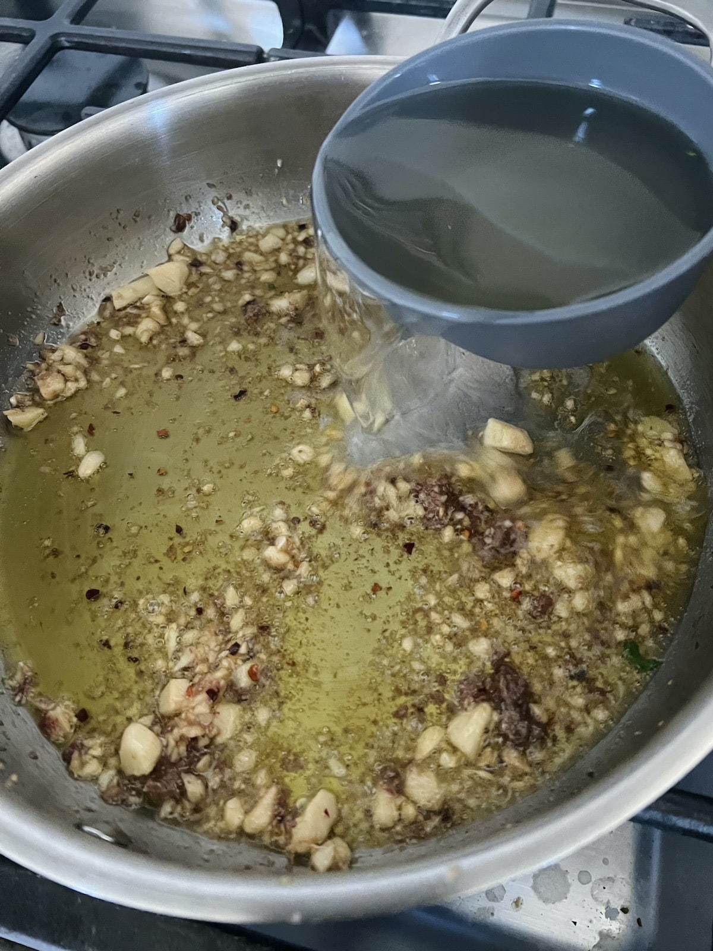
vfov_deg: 67.3
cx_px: 356
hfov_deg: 53.1
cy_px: 476
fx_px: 714
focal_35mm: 26
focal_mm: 5.7
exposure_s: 1/36
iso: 640
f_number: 1.5
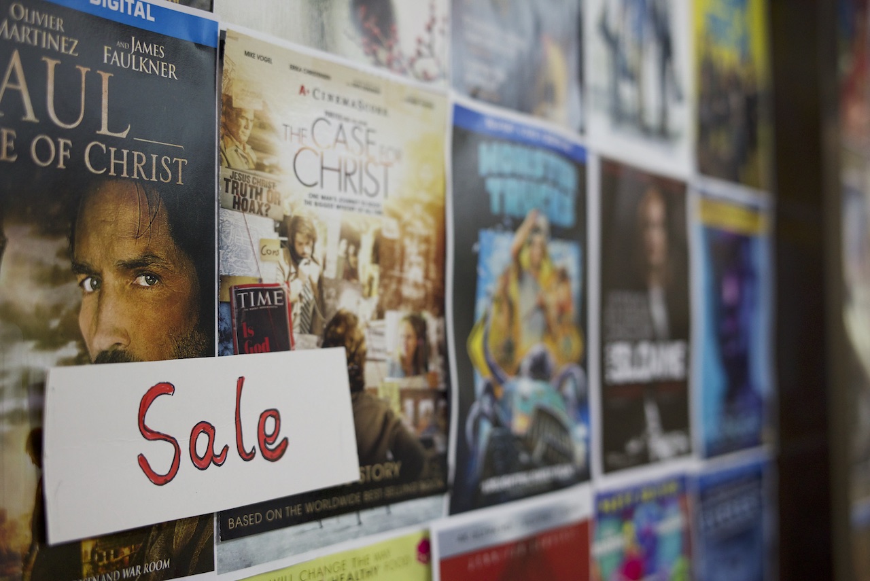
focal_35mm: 35
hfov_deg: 54.4
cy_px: 290
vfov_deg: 37.9
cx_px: 435
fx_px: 846
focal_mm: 35
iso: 2500
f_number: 3.2
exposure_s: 1/160
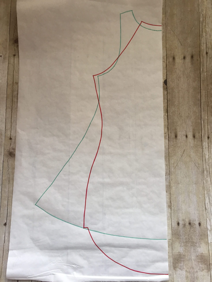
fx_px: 237
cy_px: 141
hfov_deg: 48.2
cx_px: 106
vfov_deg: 61.7
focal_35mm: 29
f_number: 2.2
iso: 80
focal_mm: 4.15
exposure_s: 1/30
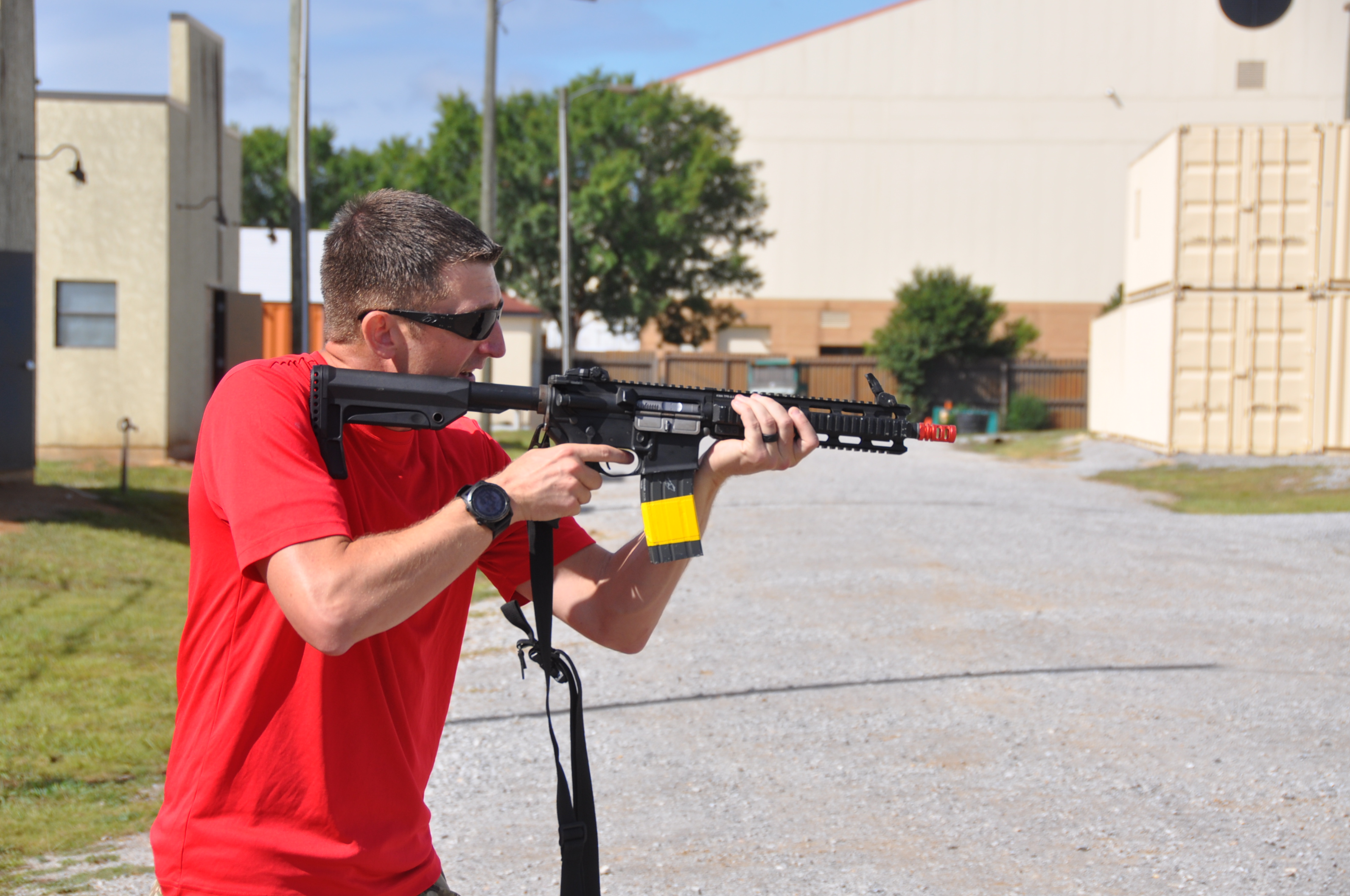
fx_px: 3520
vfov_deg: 14.5
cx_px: 674
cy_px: 445
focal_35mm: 94
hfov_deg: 21.7
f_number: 7.1
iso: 200
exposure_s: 1/800
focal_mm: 62
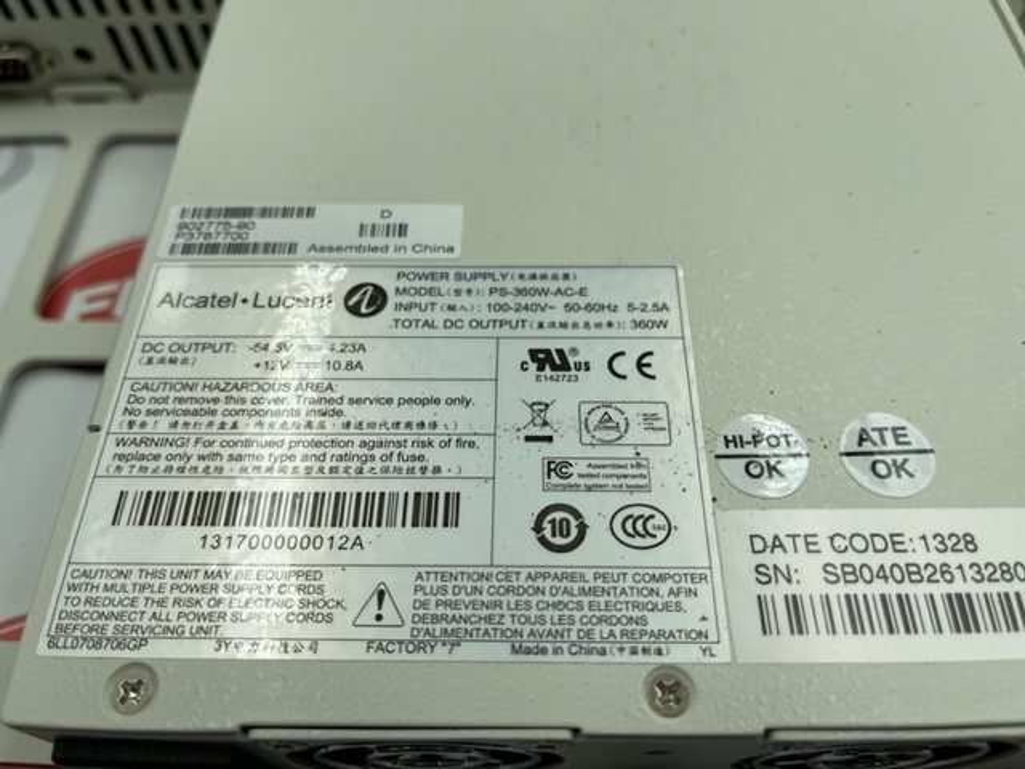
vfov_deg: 53.1
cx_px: 512
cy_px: 384
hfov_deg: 67.3
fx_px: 770
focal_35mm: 26
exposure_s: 1/786
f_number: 1.6
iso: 32
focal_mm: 5.1
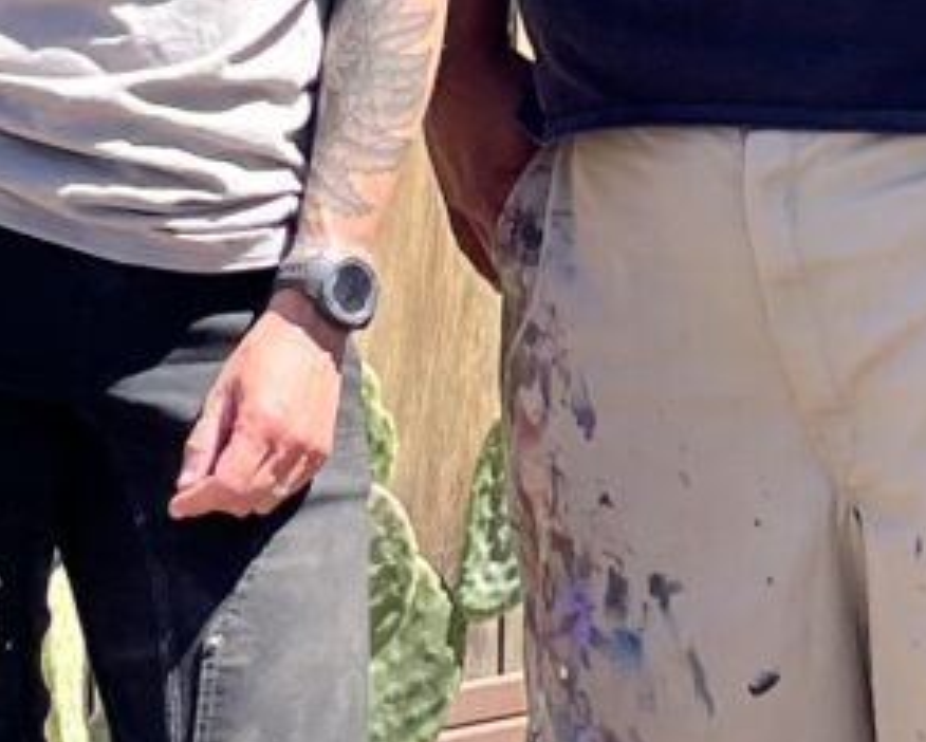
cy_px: -412
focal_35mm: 178
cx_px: 805
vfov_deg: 8.5
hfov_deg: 10.8
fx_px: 4882
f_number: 1.6
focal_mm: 5.1
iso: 50
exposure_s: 1/1721
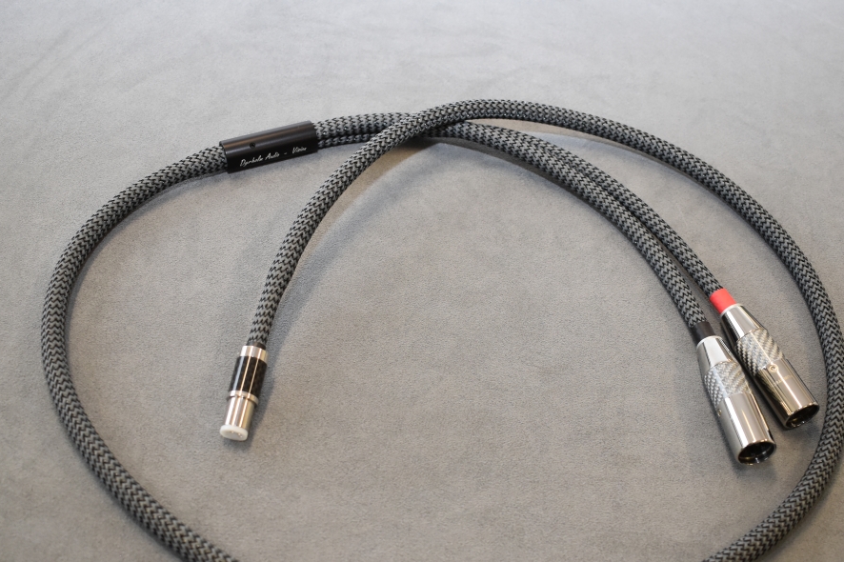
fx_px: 1000
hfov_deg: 45.8
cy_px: 354
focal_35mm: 43
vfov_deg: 31.2
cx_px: 414
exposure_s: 1/125
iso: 900
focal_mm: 21
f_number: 4
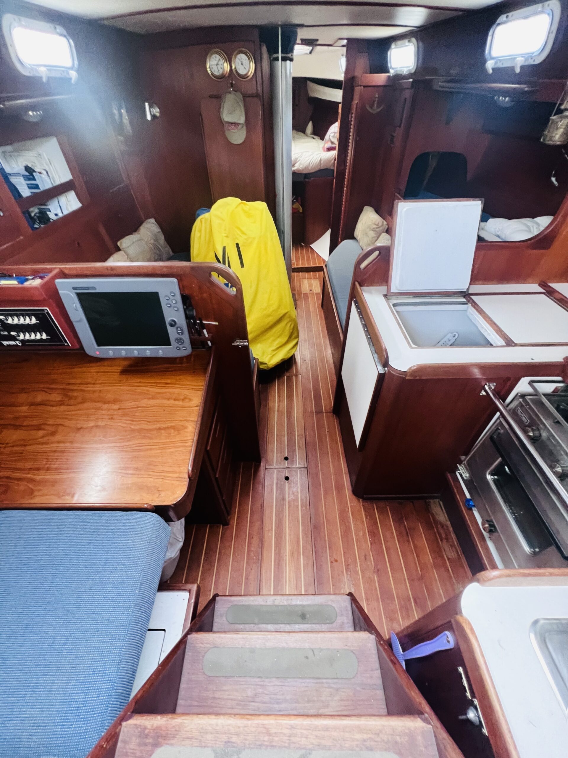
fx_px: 284
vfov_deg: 106.2
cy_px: 379
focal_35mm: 13
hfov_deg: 89.9
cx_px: 284
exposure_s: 1/60
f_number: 1.8
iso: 400
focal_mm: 1.57
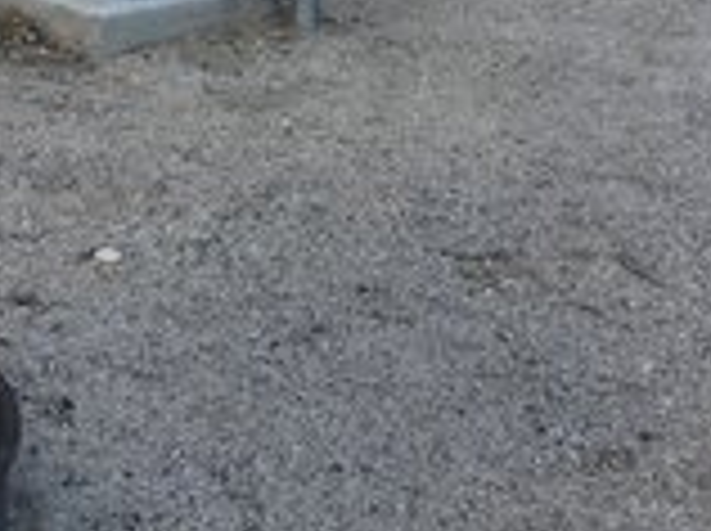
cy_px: -212
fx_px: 2010
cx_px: 97
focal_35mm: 98
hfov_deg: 19.8
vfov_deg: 14.3
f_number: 2.2
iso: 32
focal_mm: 4.15
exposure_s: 1/120
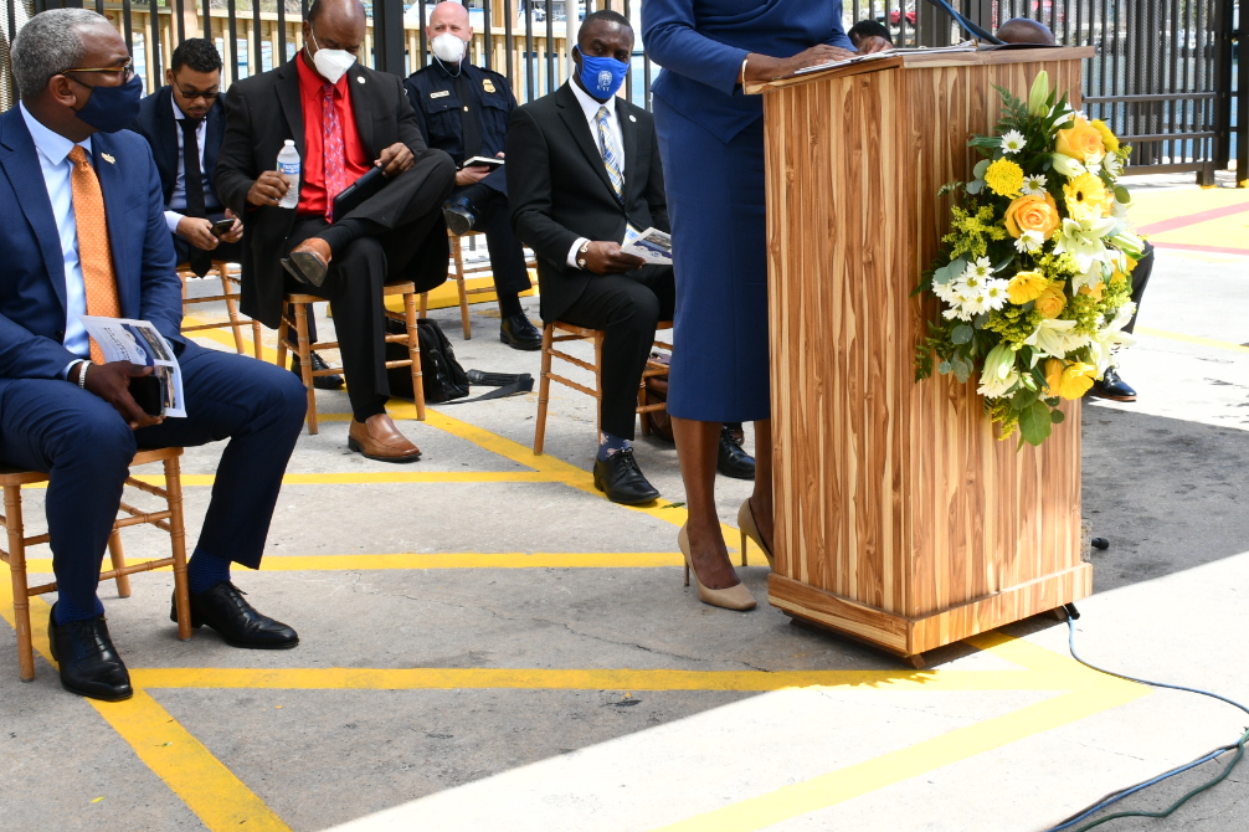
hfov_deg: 34.4
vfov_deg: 23.2
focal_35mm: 58
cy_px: 251
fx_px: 2012
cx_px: 733
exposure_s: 1/100
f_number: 13
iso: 250
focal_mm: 24
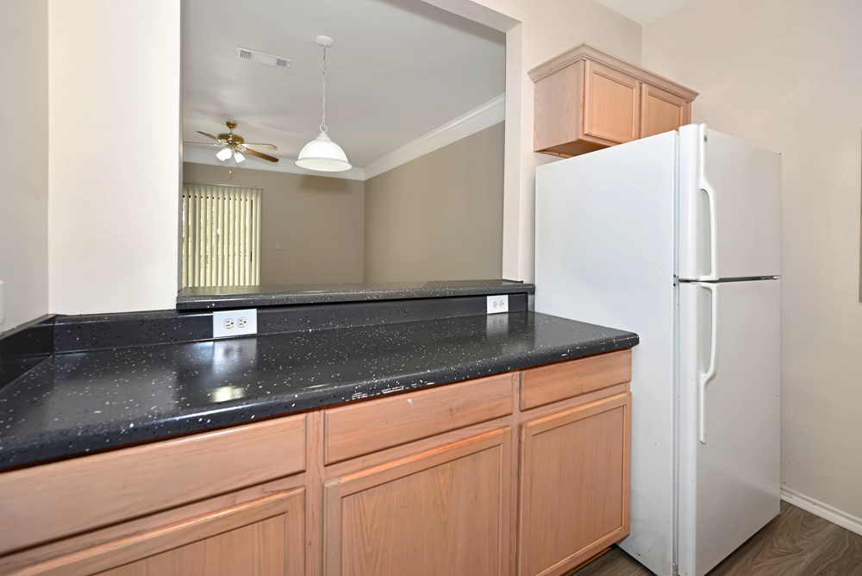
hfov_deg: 100.4
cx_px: 431
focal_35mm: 15
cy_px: 288
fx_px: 359
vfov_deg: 77.4
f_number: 4
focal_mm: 15
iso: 200
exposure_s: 1/60
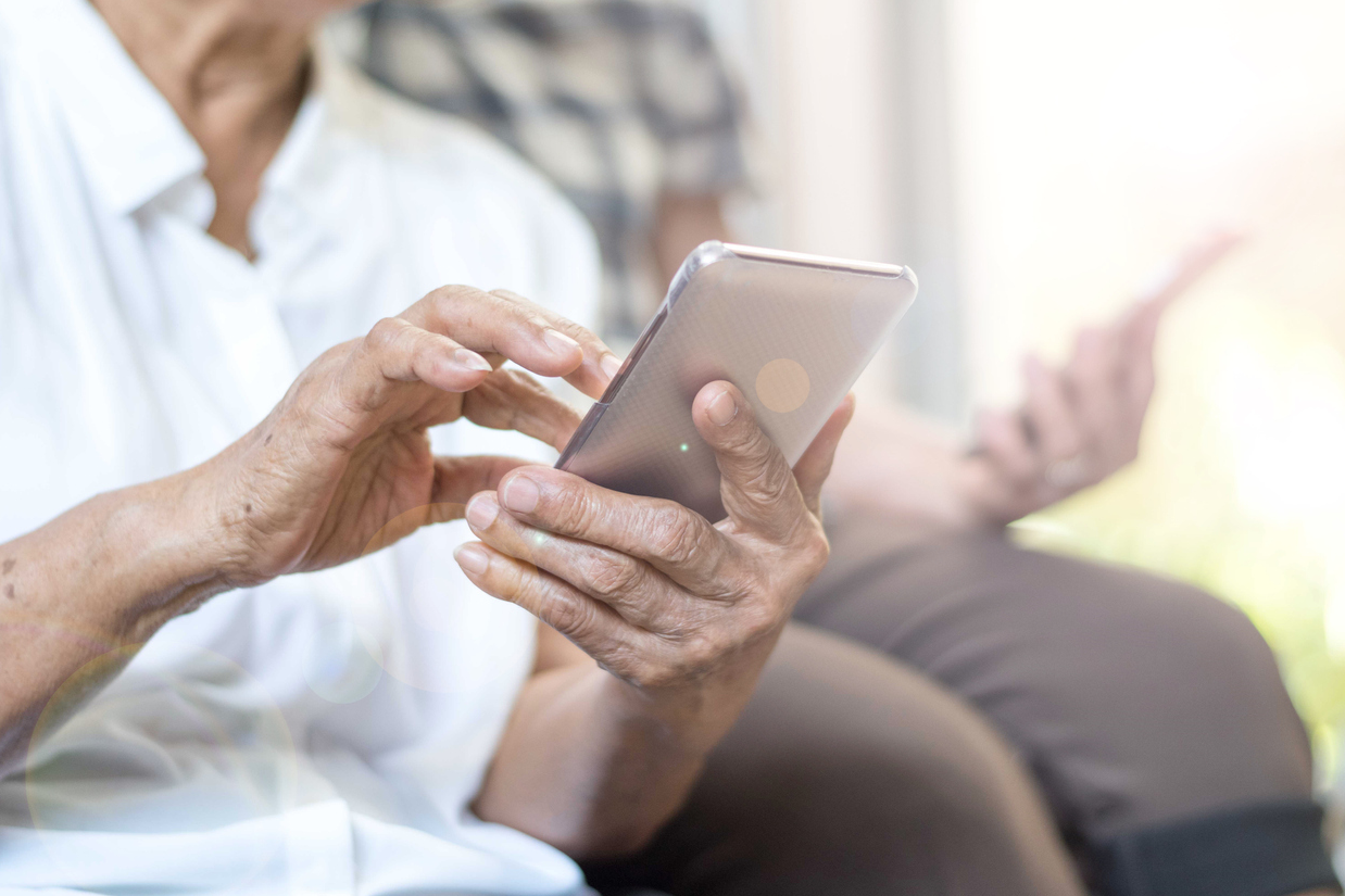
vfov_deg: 17.9
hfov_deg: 26.7
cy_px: 451
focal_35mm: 76
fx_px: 2839
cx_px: 679
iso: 500
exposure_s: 1/125
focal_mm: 50
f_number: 2.2
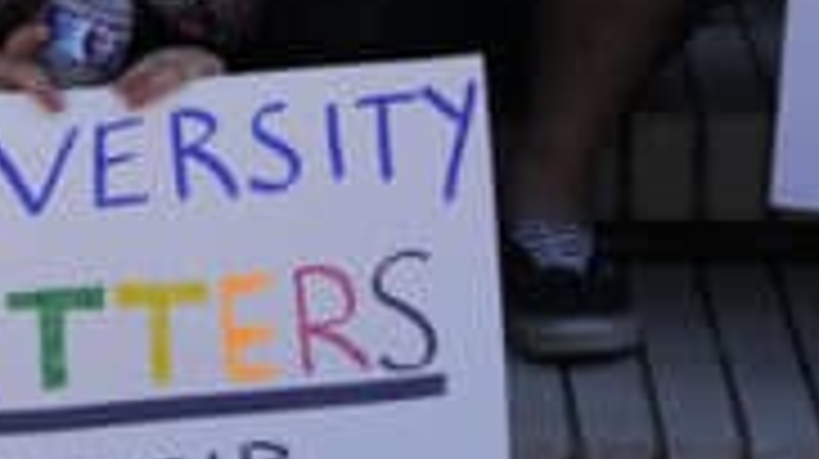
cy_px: -536
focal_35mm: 310
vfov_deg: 3.9
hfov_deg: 6.7
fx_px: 6726
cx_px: -900
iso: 400
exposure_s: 1/4000
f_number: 2.8
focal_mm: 70
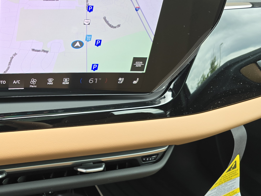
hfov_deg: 41.1
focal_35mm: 42
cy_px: 104
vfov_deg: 34.3
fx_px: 317
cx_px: 23
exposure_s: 1/120
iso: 32
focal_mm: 6.3
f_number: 1.7
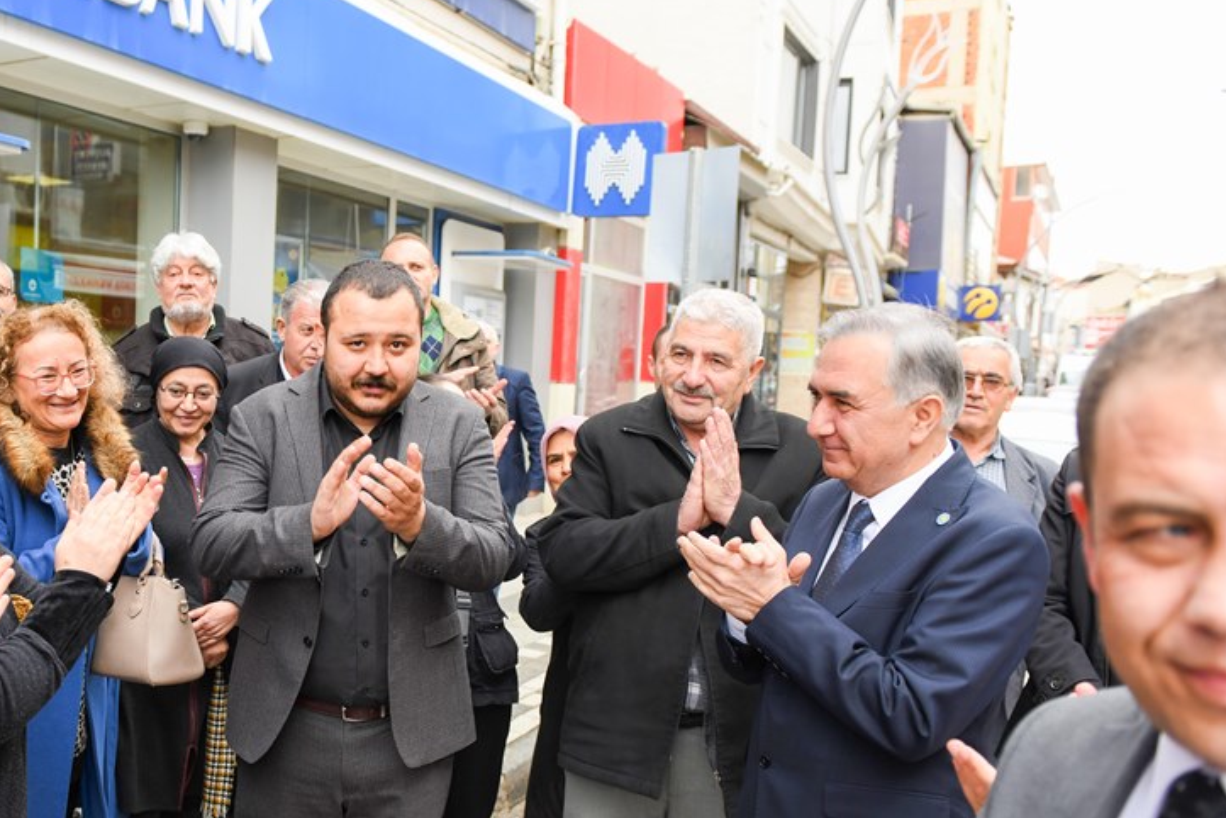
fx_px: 1158
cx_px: 366
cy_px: 503
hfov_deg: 54.2
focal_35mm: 34
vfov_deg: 38.7
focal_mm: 24
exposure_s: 1/640
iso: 500
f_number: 4
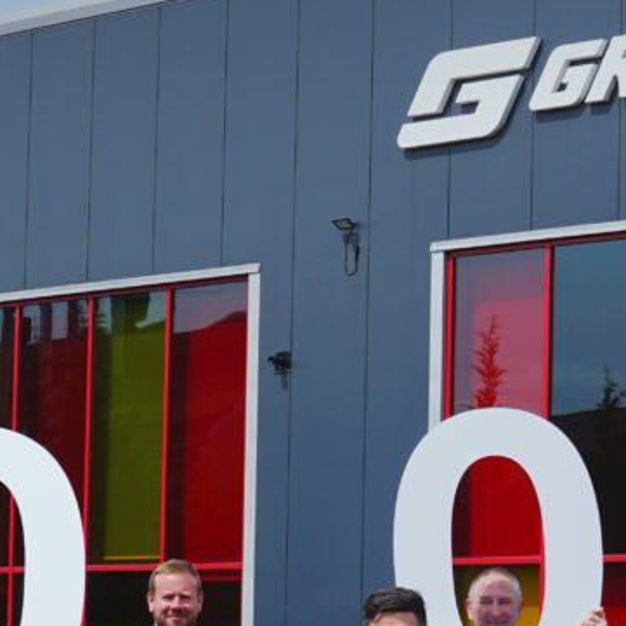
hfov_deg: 13.2
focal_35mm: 131
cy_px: 606
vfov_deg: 13.2
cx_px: 579
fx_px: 2680
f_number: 10
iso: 100
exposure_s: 1/160
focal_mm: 29
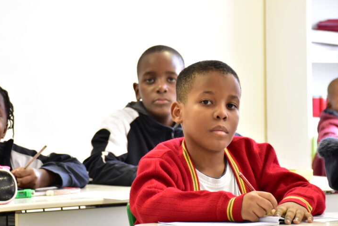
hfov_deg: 12.7
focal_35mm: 162
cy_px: 112
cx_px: 162
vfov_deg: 8.5
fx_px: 1519
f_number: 5
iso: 1600
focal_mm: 75
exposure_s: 1/15
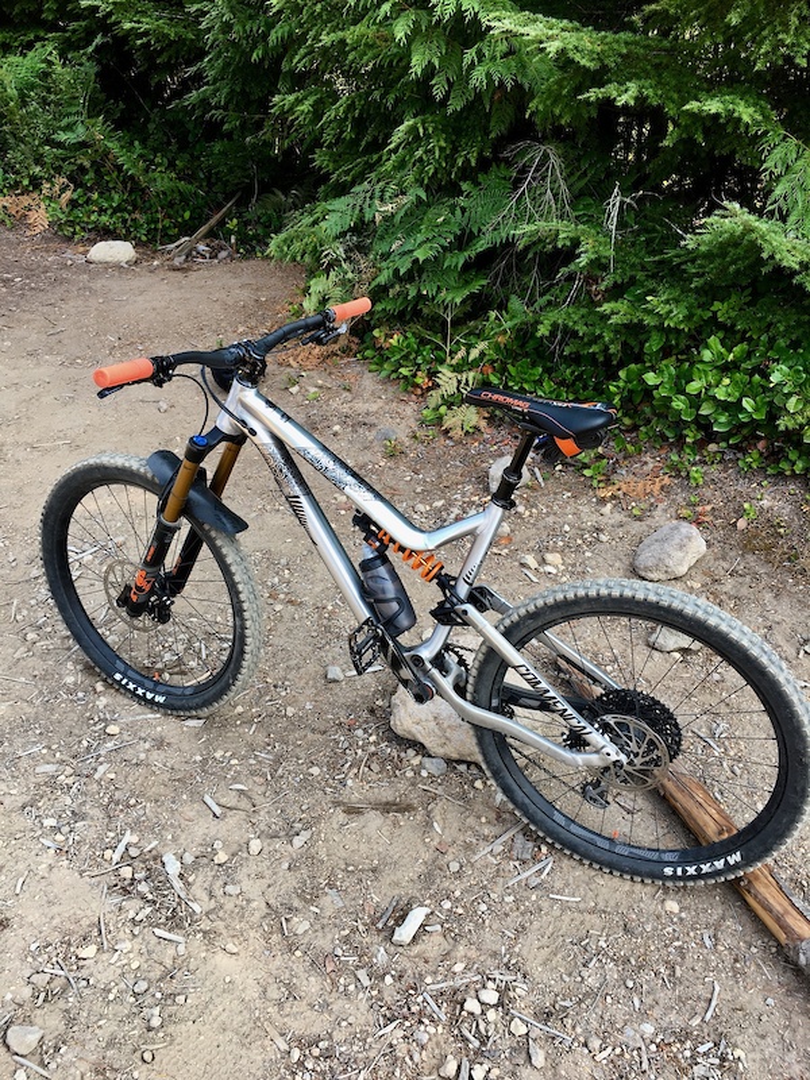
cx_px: 405
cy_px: 540
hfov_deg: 48.2
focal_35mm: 29
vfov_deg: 61.7
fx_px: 905
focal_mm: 4.15
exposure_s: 1/187
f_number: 2.2
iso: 25
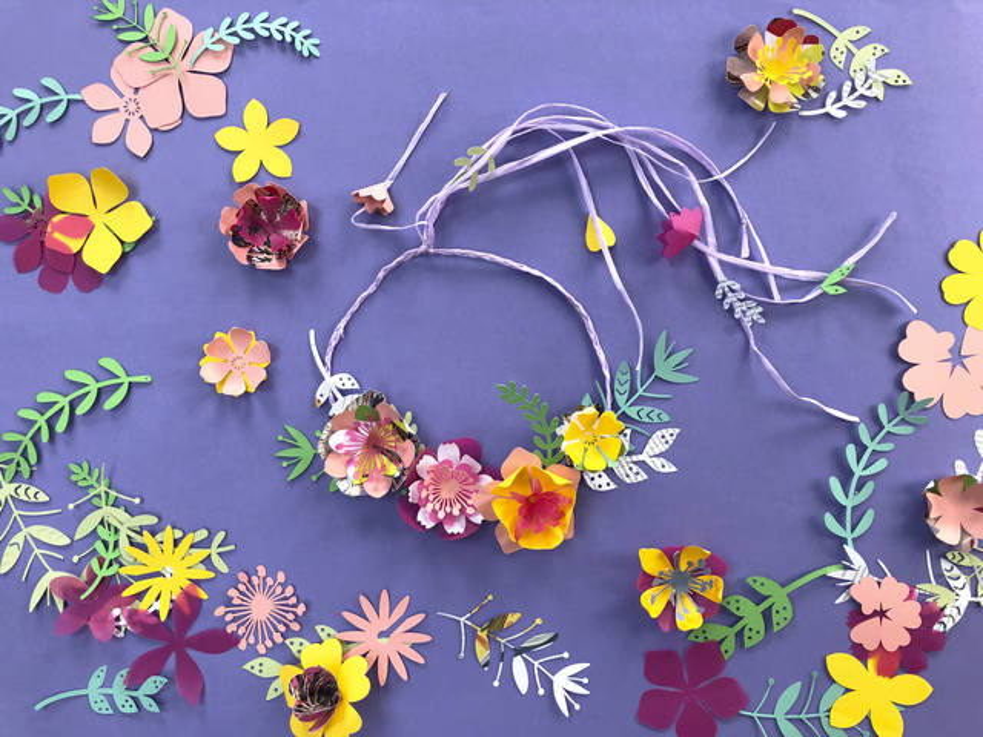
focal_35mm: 28
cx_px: 492
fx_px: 795
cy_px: 368
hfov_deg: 63.4
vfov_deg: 49.7
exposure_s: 1/120
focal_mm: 3.99
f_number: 1.8
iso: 50
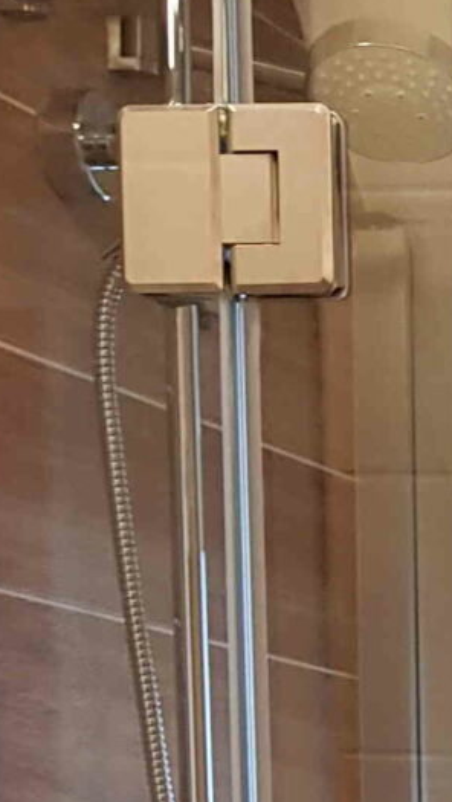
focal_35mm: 138
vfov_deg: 13.8
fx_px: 2935
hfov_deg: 7.9
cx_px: 1251
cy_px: 1470
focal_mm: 4.2
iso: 100
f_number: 1.7
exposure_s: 1/50
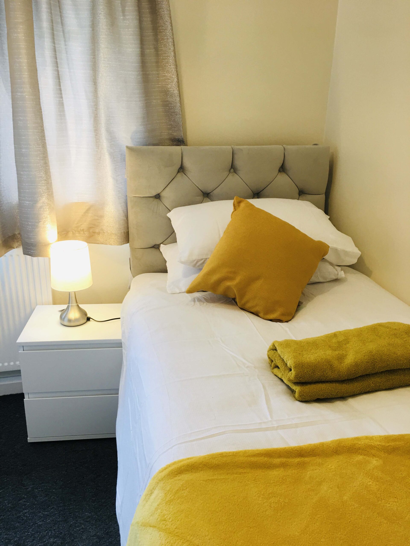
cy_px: 273
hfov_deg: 48.2
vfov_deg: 61.7
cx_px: 205
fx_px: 458
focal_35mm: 29
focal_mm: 4.15
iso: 32
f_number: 2.2
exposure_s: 1/17
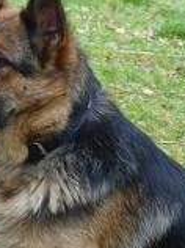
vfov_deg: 6.0
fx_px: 2351
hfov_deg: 4.5
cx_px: 94
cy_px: 208
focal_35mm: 329
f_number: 3.6
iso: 100
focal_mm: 25.2
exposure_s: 1/50
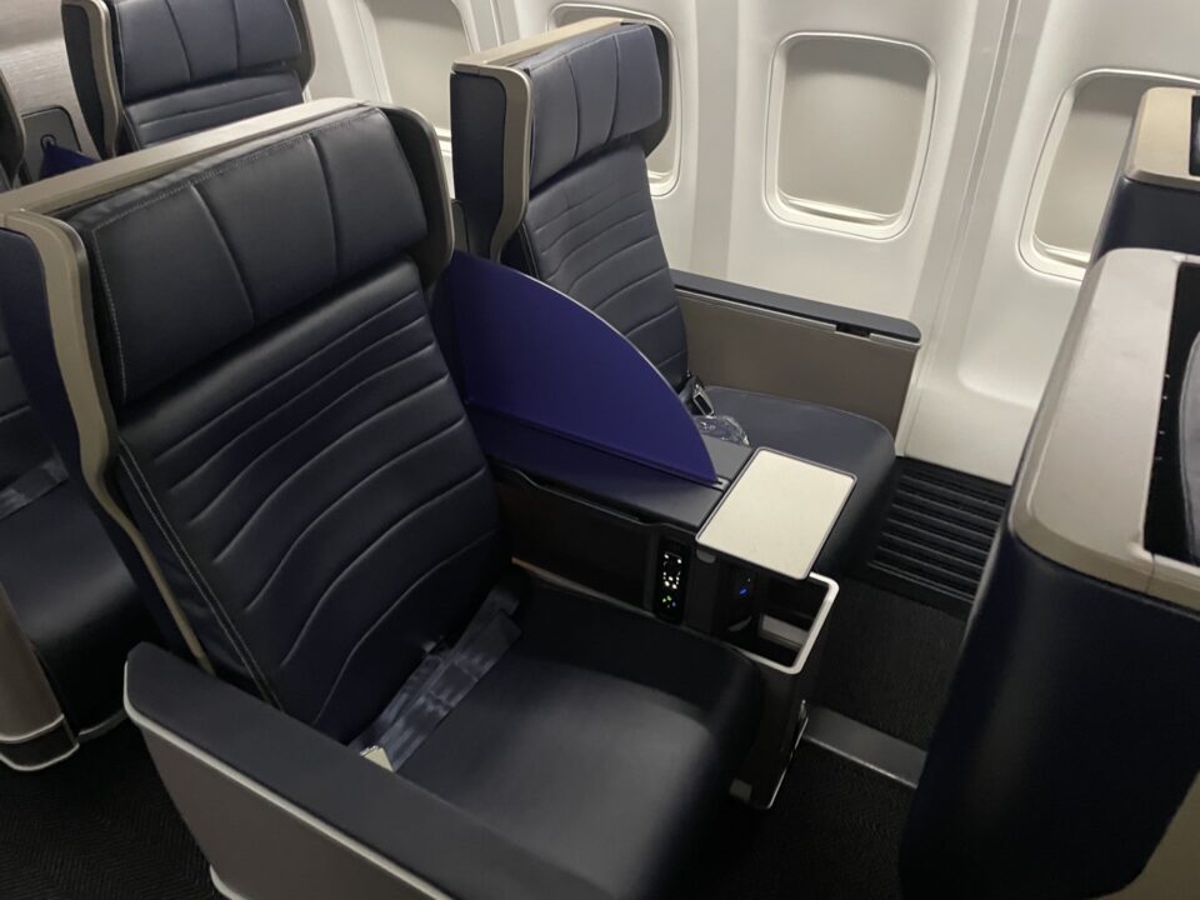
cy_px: 450
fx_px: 901
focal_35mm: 26
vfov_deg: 53.1
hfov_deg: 67.3
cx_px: 600
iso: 500
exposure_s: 1/45
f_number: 1.6
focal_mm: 4.2
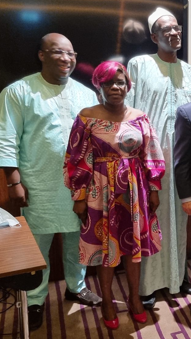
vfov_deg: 42.9
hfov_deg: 22.3
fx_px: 432
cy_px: 174
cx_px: 249
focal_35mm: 48
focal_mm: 6.7
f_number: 1.8
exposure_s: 1/30
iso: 640
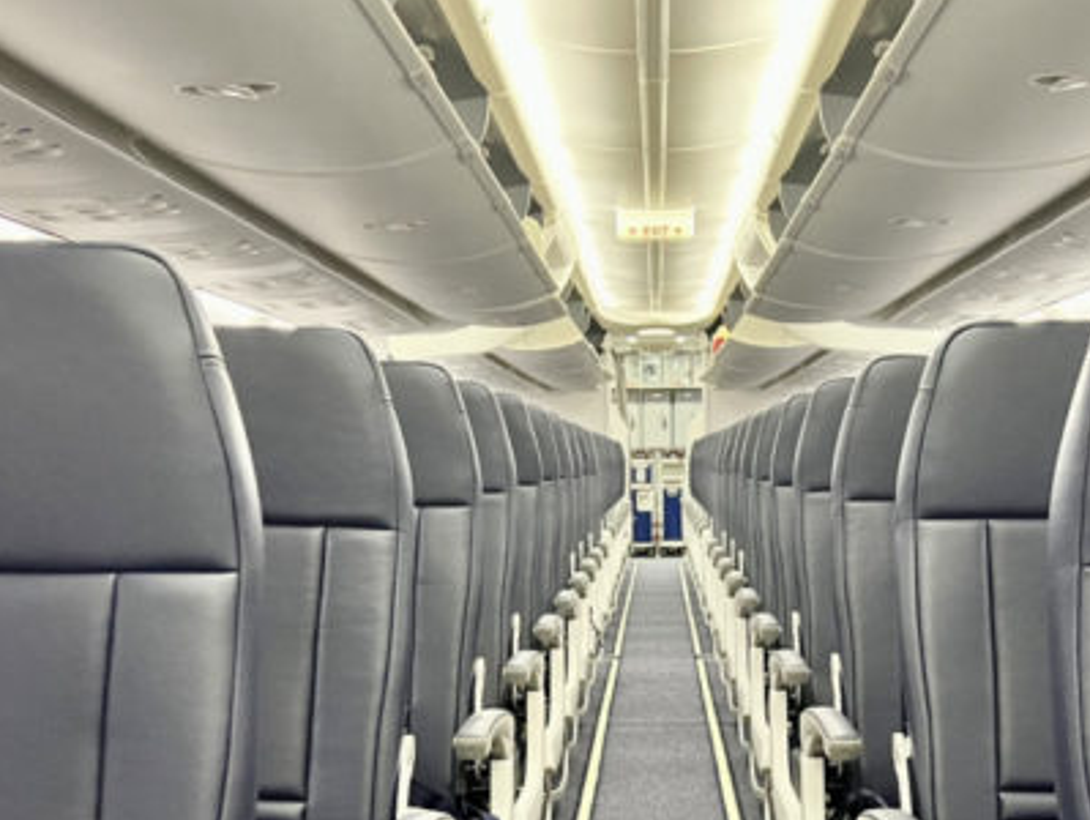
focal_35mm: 50
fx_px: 1576
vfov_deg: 28.1
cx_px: 647
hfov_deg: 38.0
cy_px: 738
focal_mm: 5.7
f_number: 1.5
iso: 640
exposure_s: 1/32
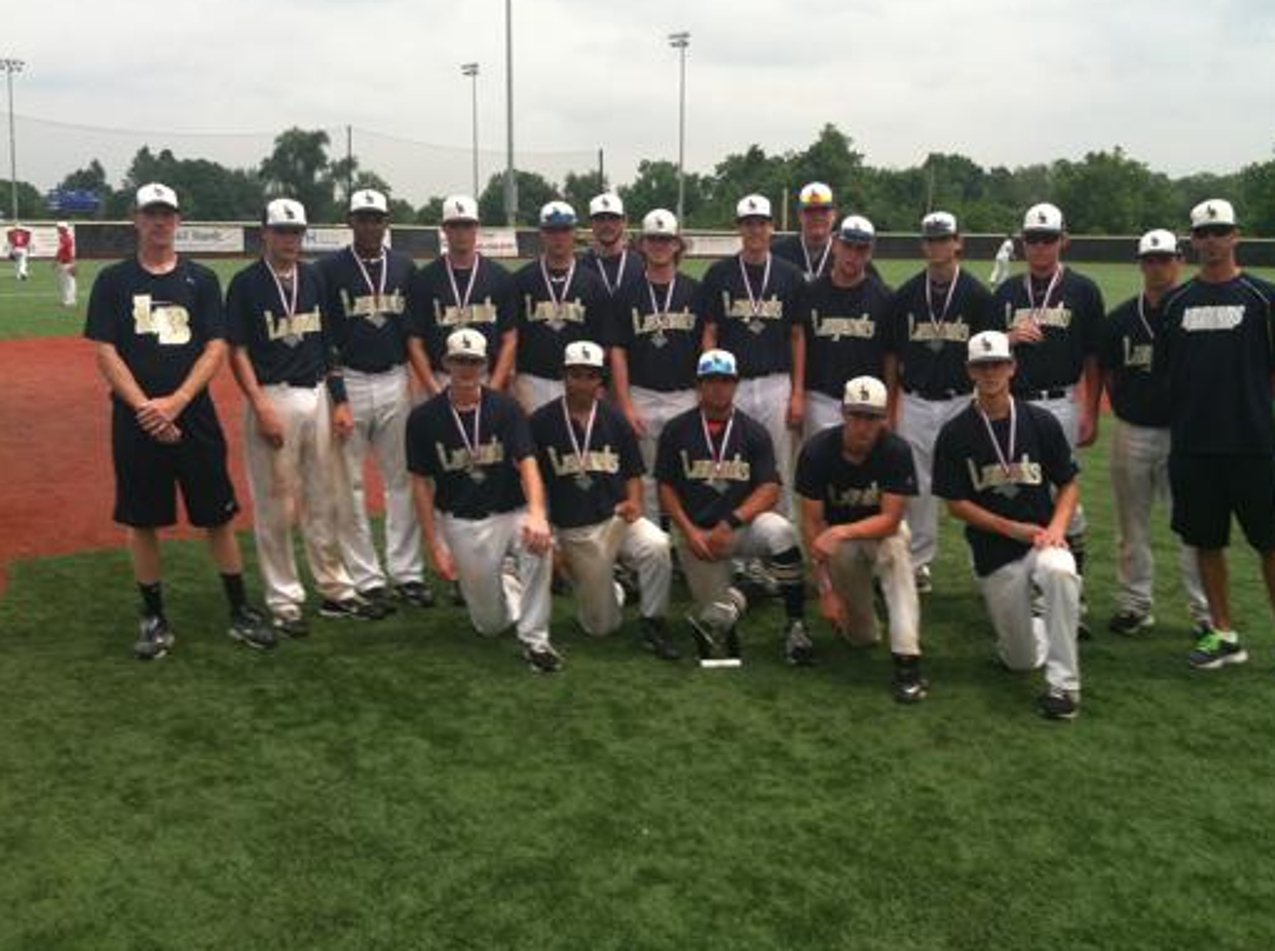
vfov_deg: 35.0
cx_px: 742
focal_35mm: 41
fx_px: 1507
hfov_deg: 45.7
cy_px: 421
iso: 80
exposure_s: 1/738
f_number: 2.8
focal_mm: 3.85
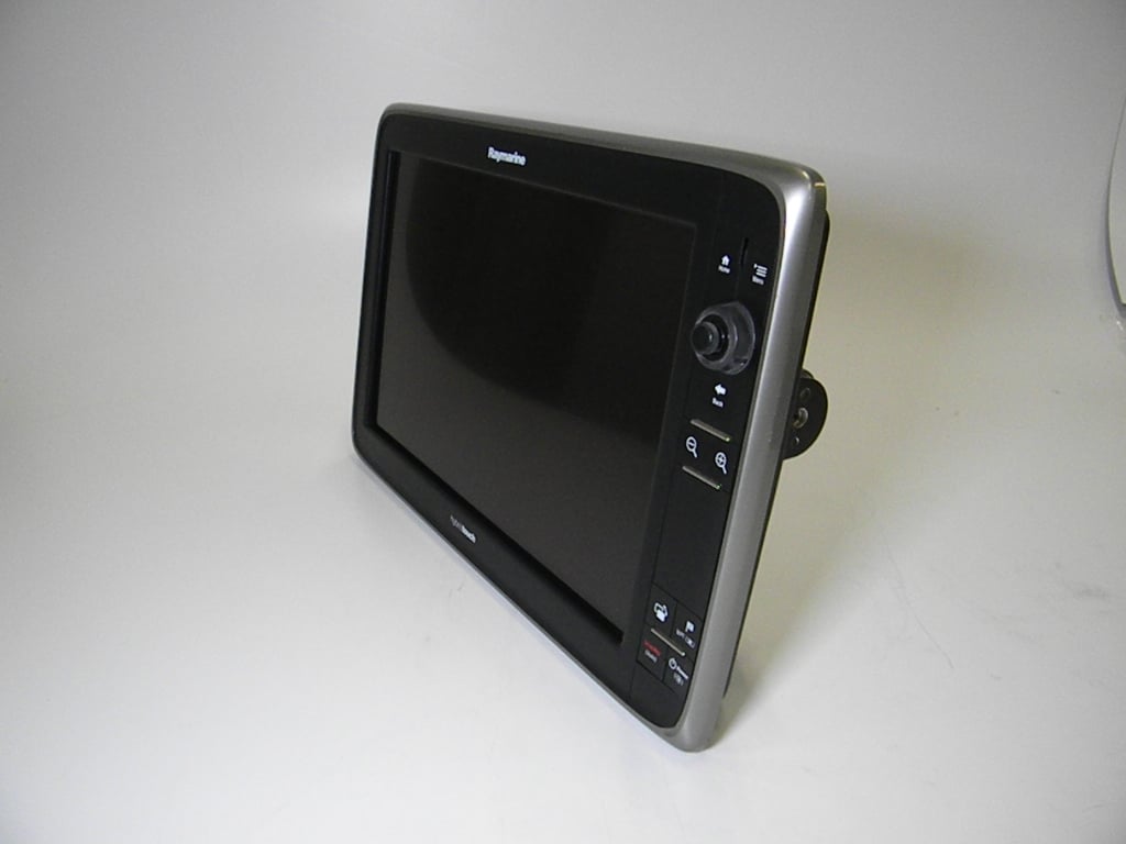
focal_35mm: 28
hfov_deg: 63.4
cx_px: 563
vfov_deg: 49.7
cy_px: 422
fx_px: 911
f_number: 3.5
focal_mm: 5
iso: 720
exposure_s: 1/208
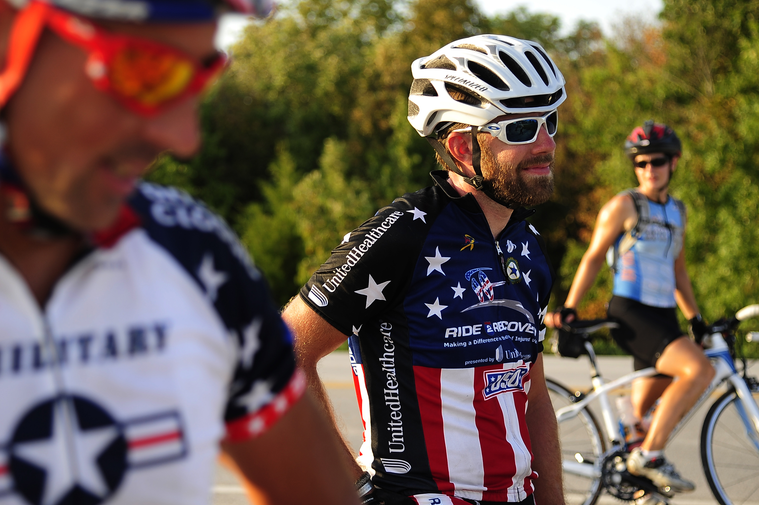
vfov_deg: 13.7
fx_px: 2107
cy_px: 226
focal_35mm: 100
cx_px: 317
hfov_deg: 20.4
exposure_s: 1/250
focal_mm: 70
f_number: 4
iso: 160
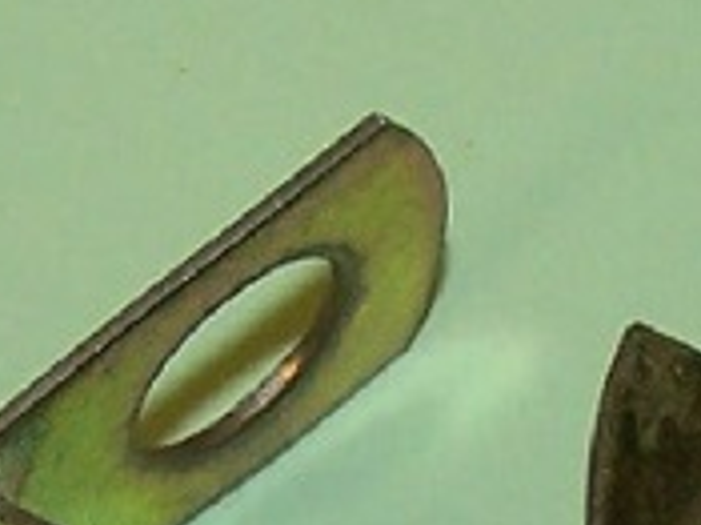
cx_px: 553
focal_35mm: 141
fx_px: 2853
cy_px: 499
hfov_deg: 13.9
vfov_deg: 10.4
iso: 80
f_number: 2.8
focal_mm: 6.3
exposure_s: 1/60
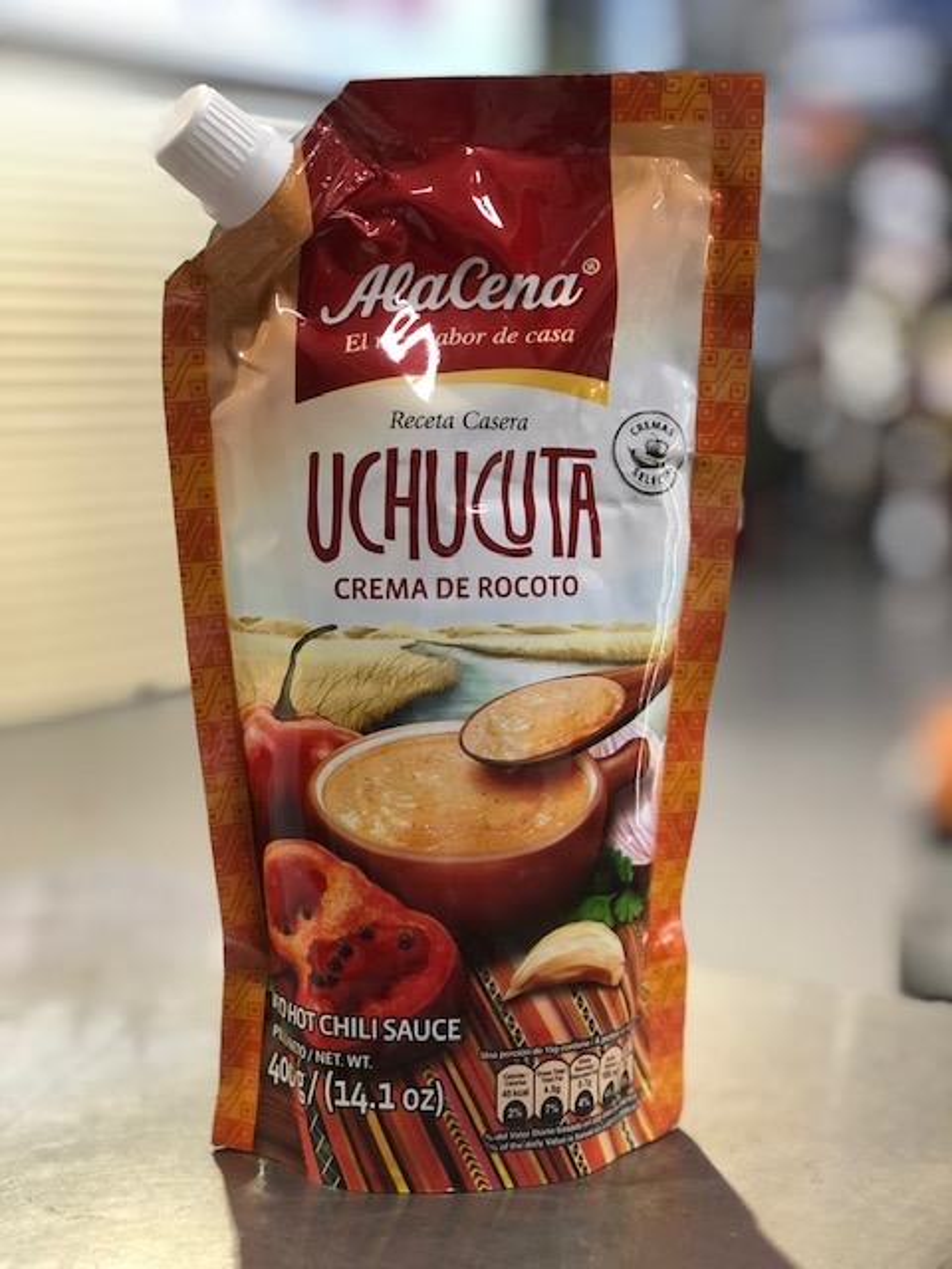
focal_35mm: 57
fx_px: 2090
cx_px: 476
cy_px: 634
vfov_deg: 33.8
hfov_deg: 25.7
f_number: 2.8
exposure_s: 1/33
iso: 125
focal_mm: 6.6
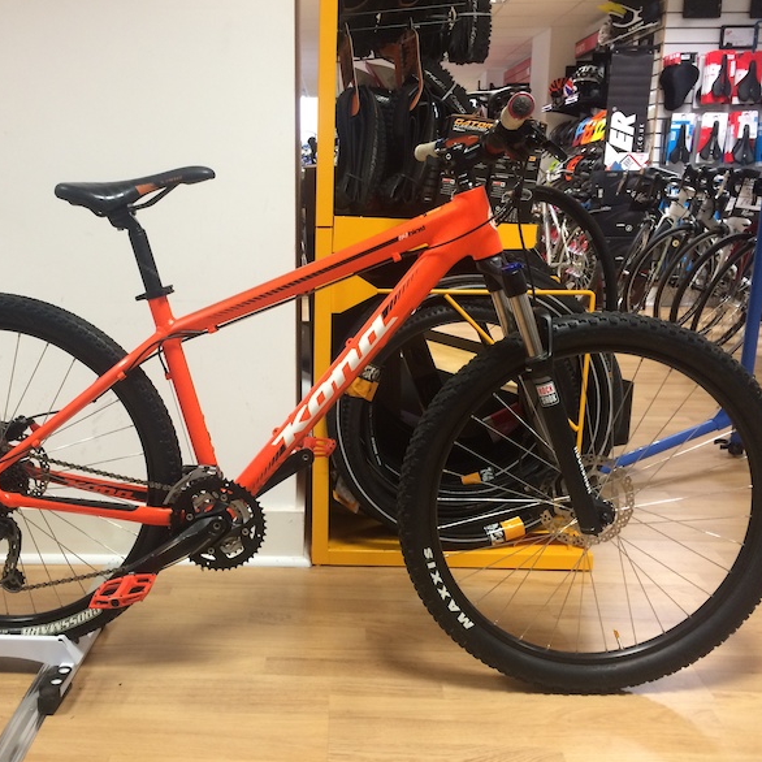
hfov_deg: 46.9
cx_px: 294
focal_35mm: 35
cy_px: 385
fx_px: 872
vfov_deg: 47.2
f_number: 2.2
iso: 160
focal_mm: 4.15
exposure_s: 1/33
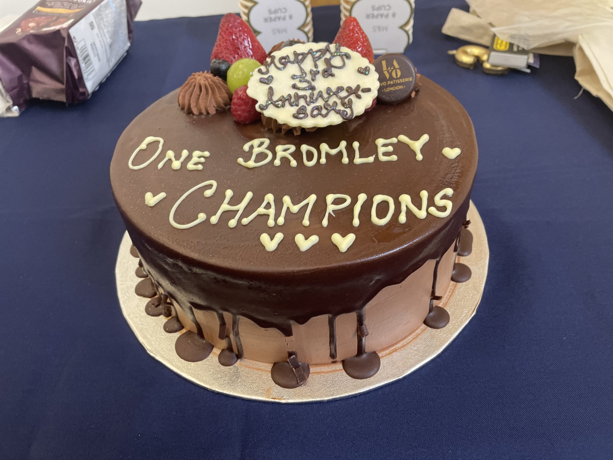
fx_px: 460
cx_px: 306
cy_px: 230
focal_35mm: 26
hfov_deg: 67.3
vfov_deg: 53.1
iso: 200
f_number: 1.6
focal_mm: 4.2
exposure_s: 1/50
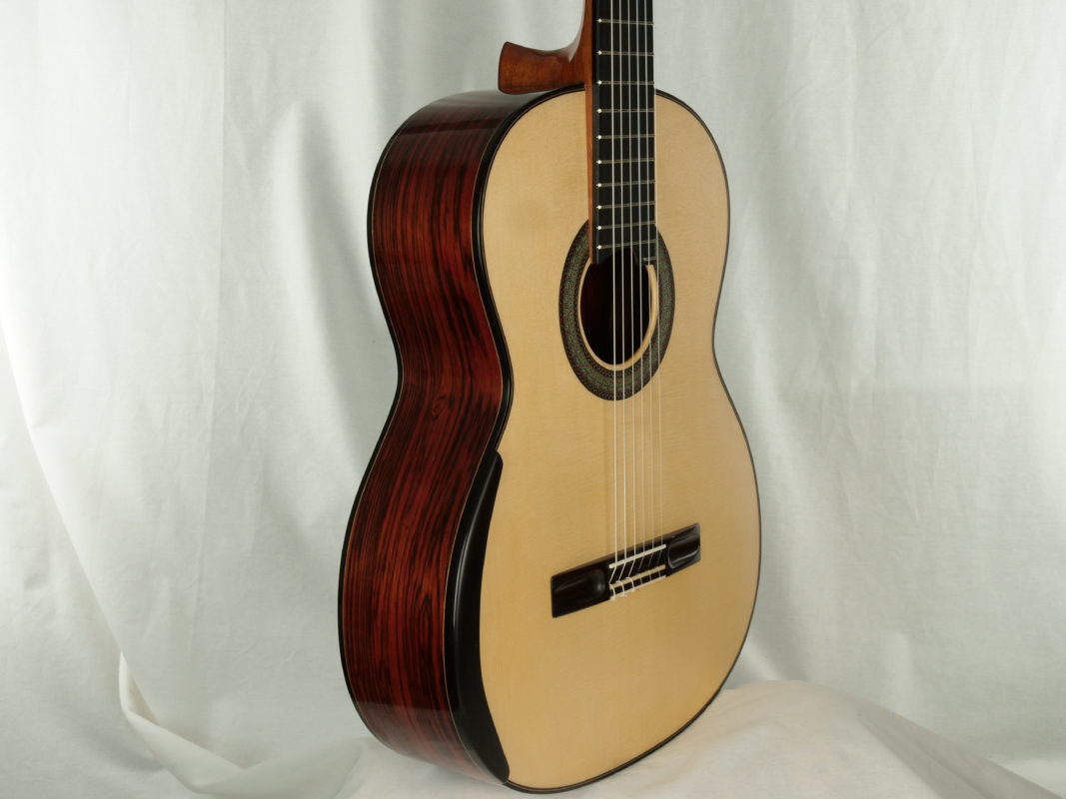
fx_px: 1540
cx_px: 533
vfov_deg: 29.1
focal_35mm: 50
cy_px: 400
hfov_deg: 38.2
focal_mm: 25
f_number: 9
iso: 800
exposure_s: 1/60
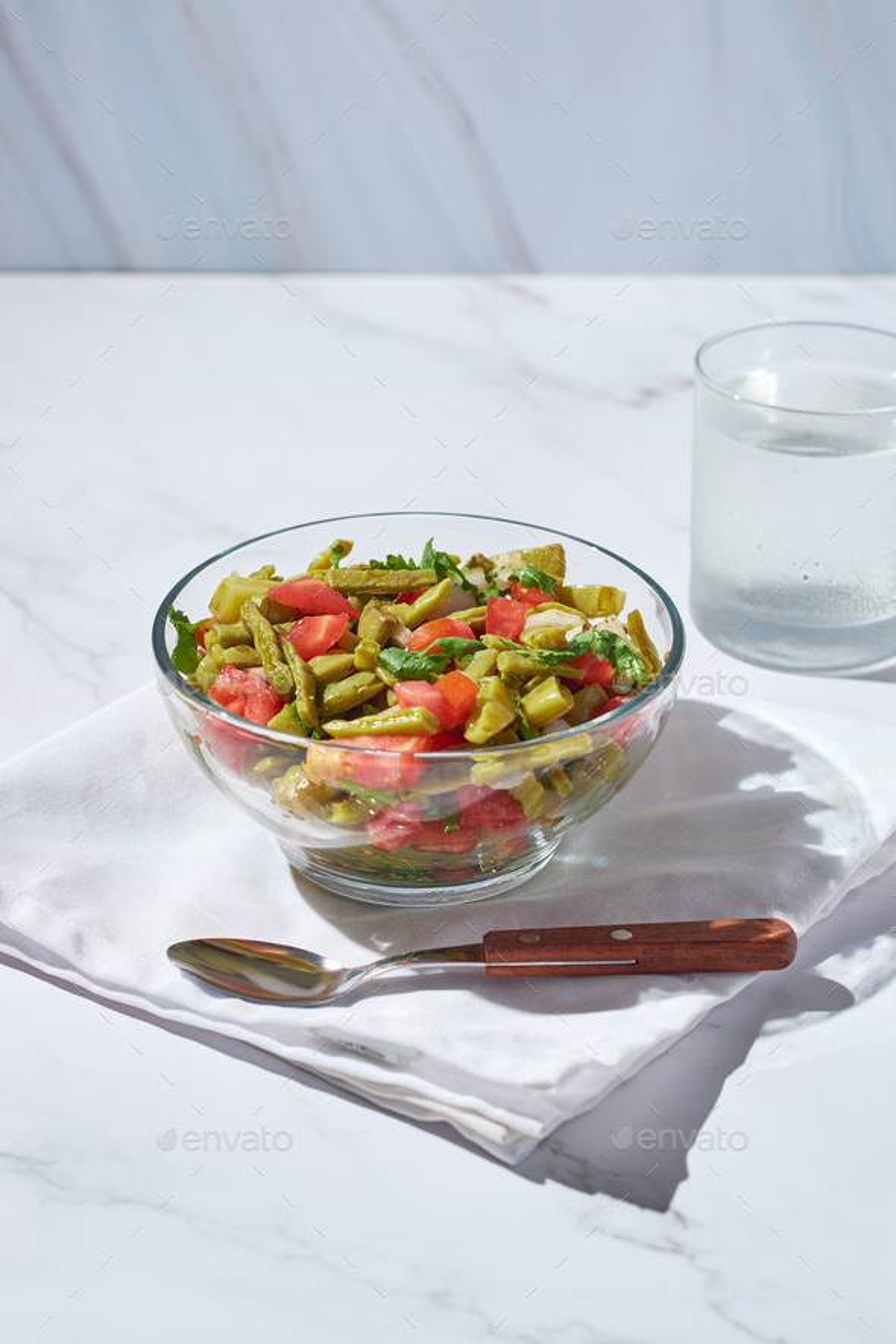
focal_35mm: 75
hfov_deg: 18.2
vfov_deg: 27.0
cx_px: 448
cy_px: 672
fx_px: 2800
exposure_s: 1/160
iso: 100
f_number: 5.6
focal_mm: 50
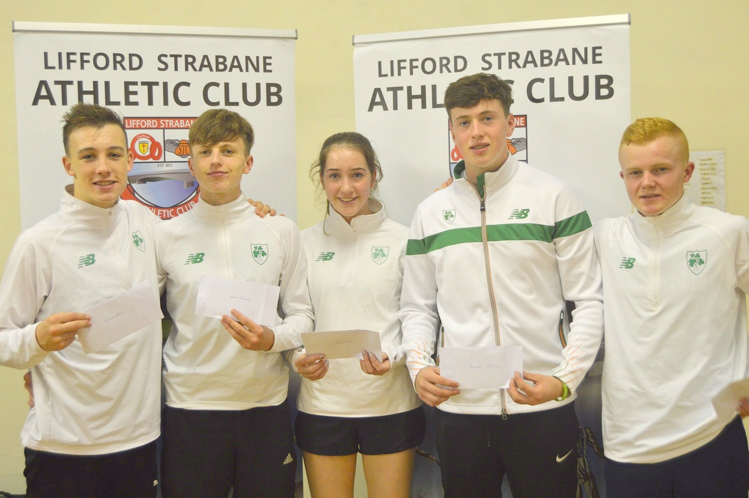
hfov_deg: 41.1
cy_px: 249
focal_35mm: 48
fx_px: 998
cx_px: 374
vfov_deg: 28.0
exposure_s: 1/60
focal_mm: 32
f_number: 4.5
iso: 450
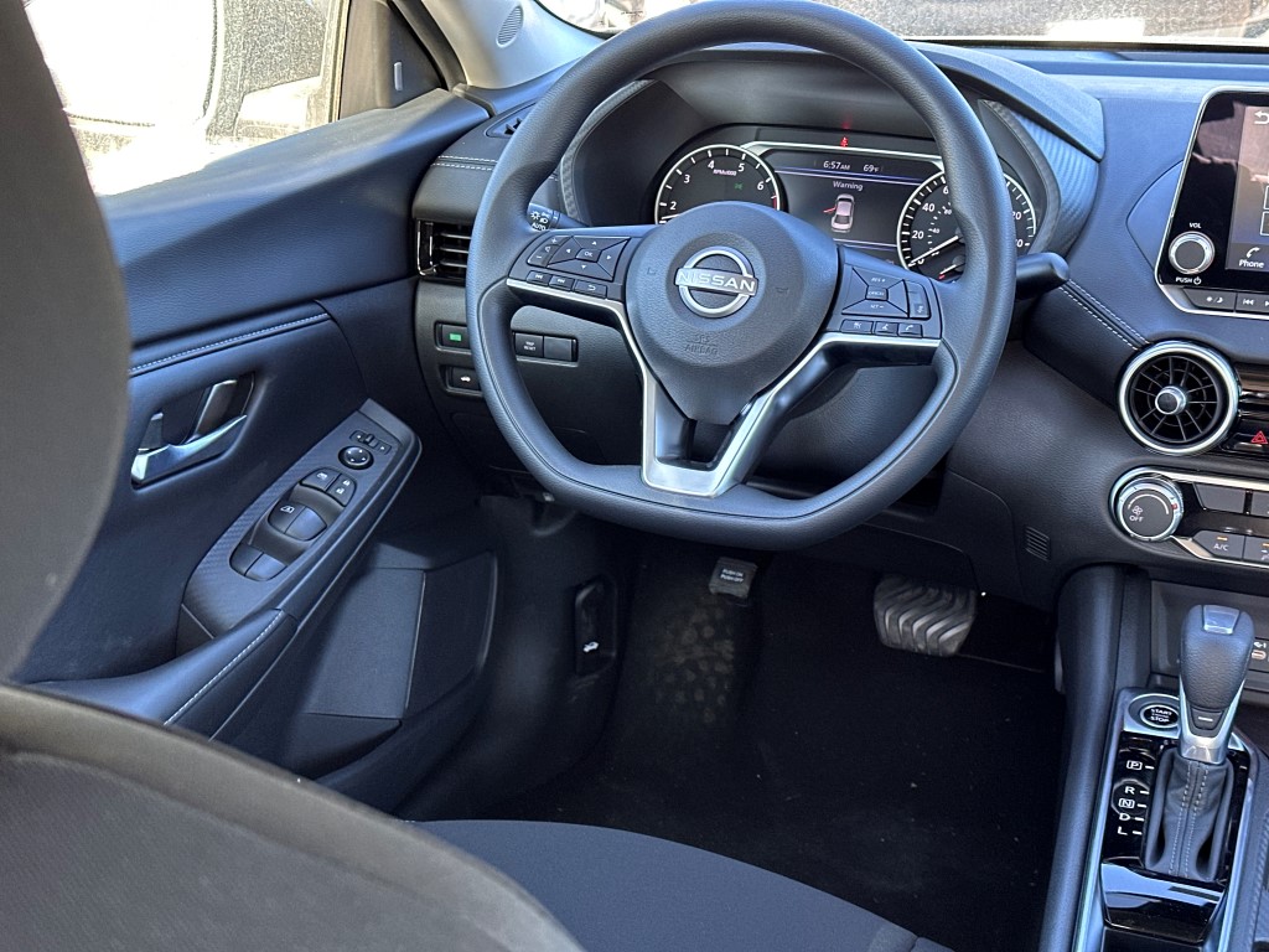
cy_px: 476
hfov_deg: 39.7
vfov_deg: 30.3
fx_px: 1760
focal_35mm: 48
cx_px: 634
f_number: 1.78
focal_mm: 6.86
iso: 125
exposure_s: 1/60
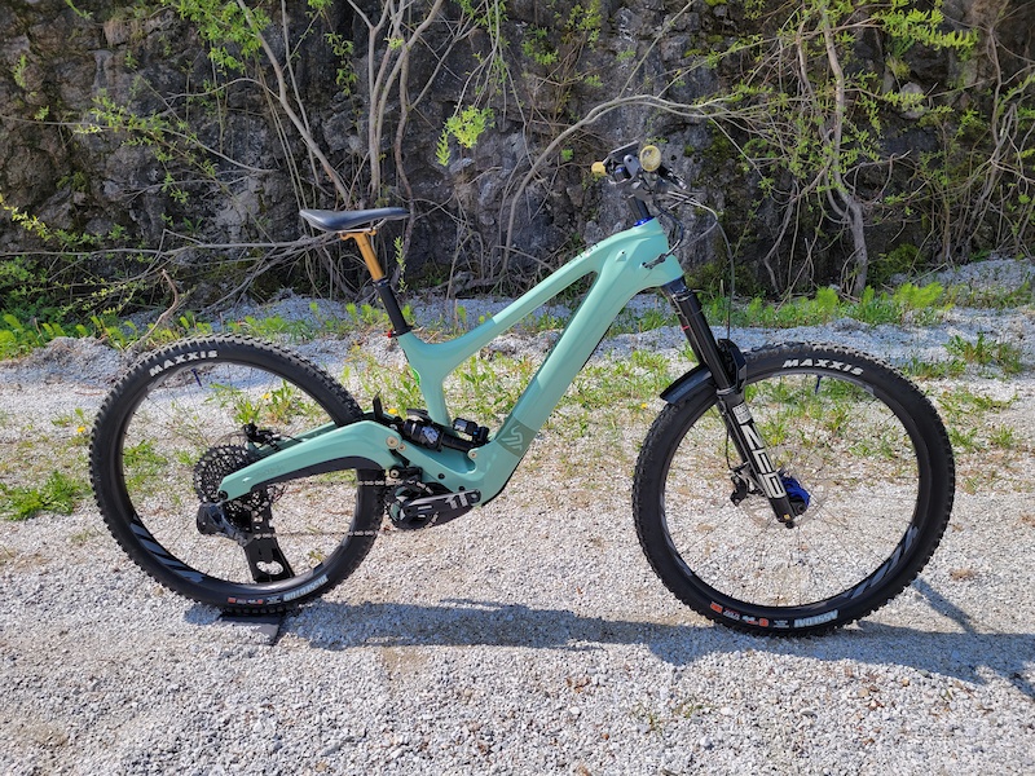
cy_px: 388
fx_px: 777
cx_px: 518
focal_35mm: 26
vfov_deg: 53.1
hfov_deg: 67.3
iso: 40
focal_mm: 5.4
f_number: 1.8
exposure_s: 1/1513
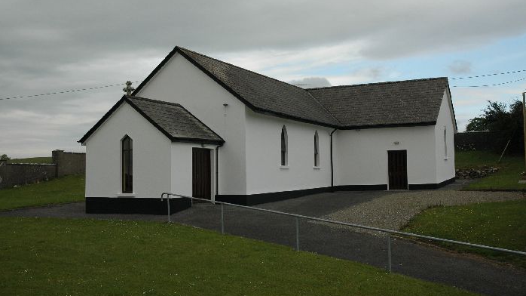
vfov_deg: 28.0
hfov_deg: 47.8
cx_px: 263
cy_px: 136
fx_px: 593
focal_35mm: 43
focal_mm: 27
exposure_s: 1/1600
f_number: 4
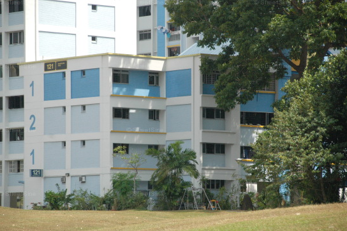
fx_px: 1898
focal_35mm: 197
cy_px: 116
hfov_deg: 10.4
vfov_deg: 7.0
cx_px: 174
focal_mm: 130
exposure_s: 1/2500
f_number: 5.6
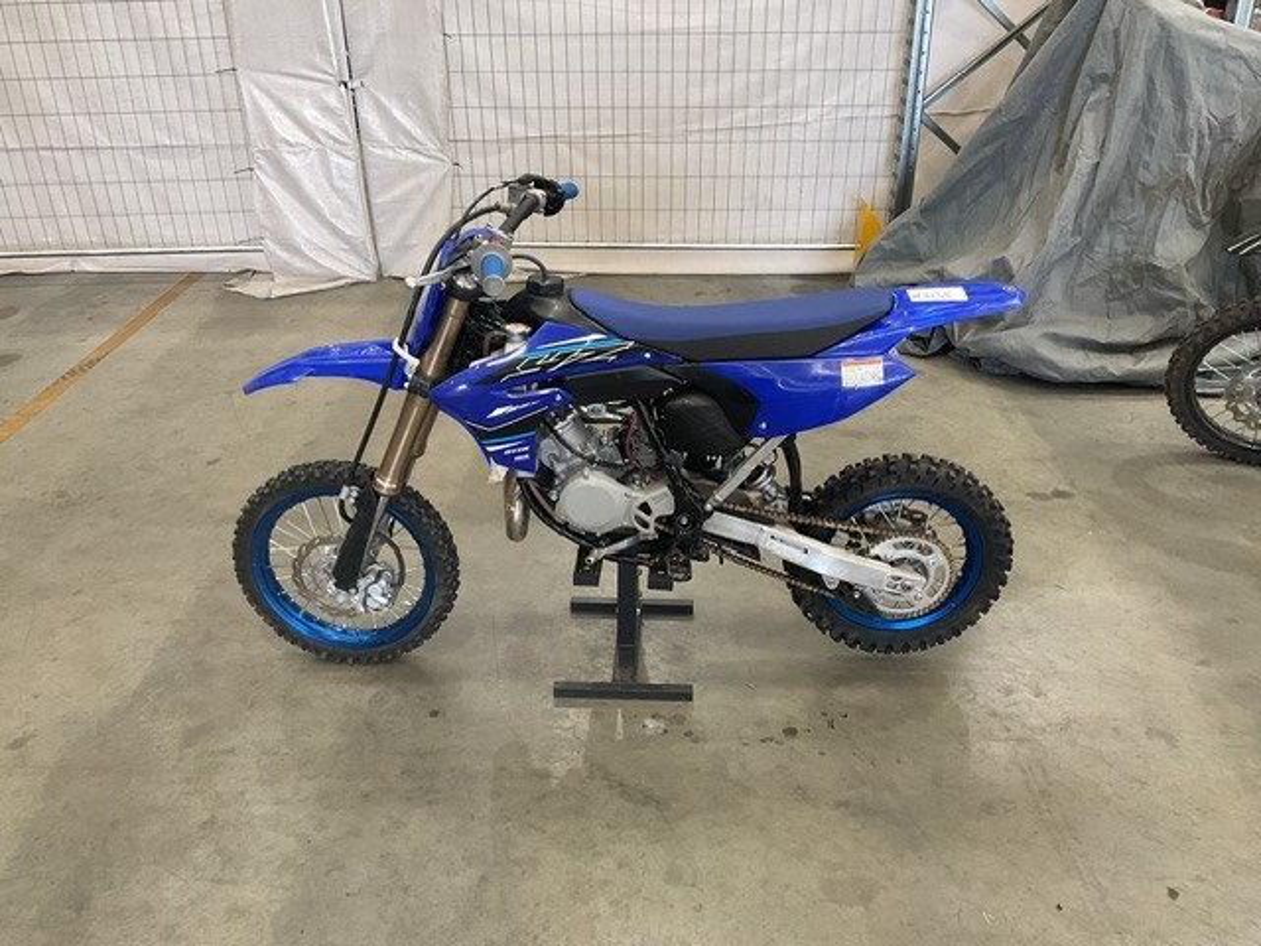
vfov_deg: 48.2
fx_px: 1056
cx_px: 630
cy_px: 473
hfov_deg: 61.7
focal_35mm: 29
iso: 80
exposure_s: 1/50
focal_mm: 3
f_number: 1.8
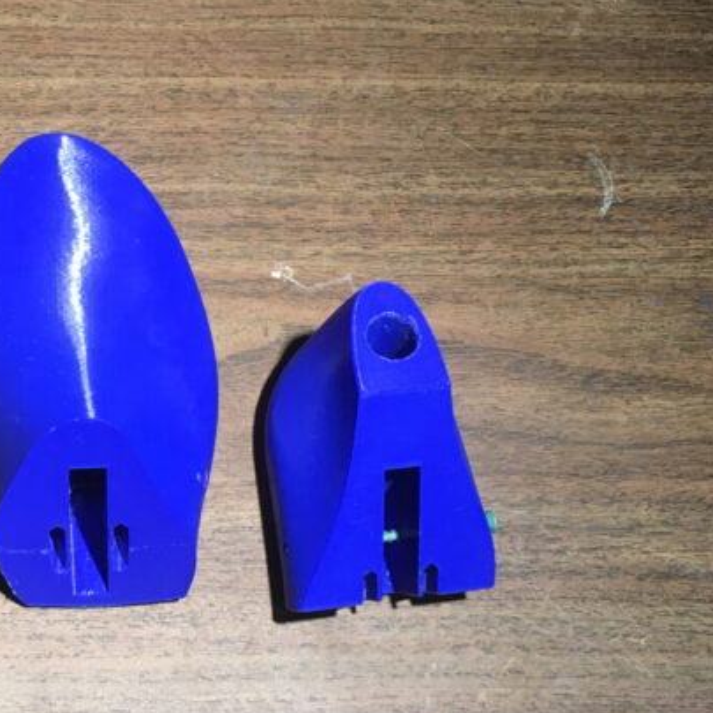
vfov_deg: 43.8
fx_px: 886
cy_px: 393
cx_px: 234
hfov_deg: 43.2
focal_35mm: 38
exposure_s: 1/30
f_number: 2.2
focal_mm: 4.15
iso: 32
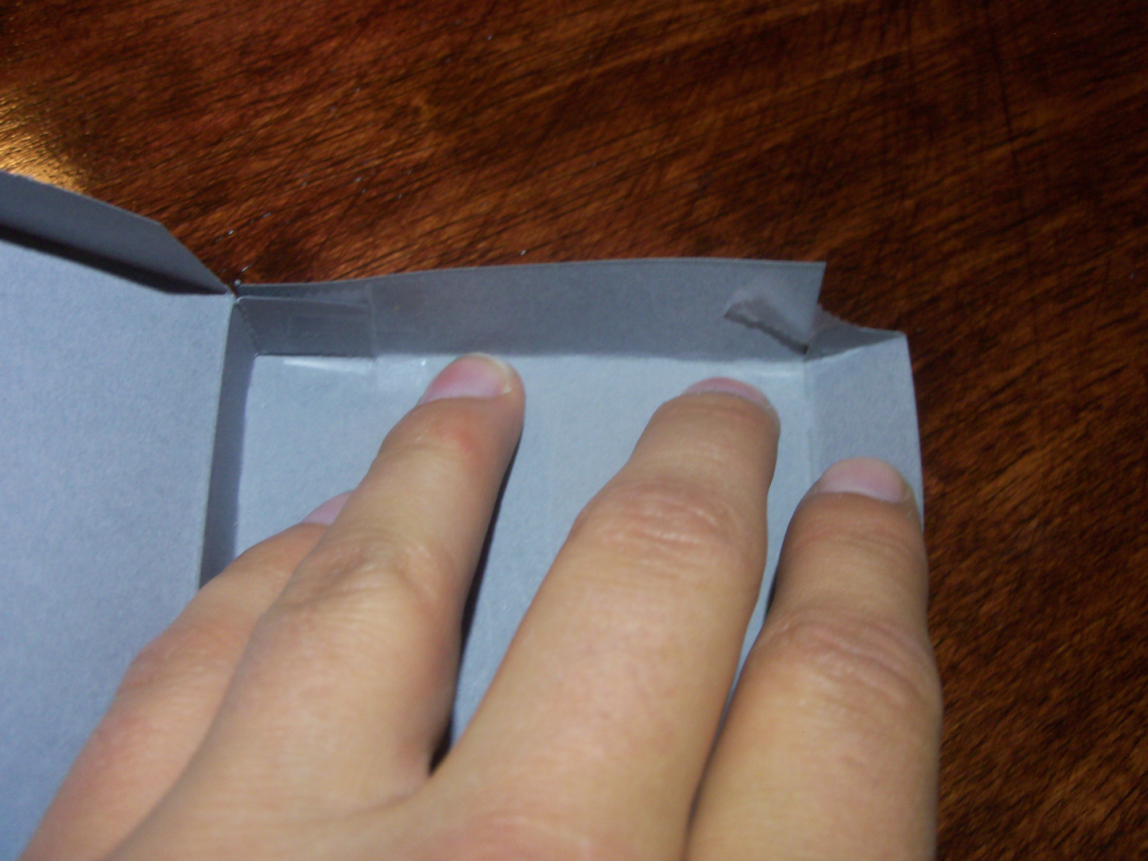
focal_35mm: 35
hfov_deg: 52.6
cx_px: 574
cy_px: 430
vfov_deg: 40.7
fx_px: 1161
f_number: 3
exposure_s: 1/30
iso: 80
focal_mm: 6.3
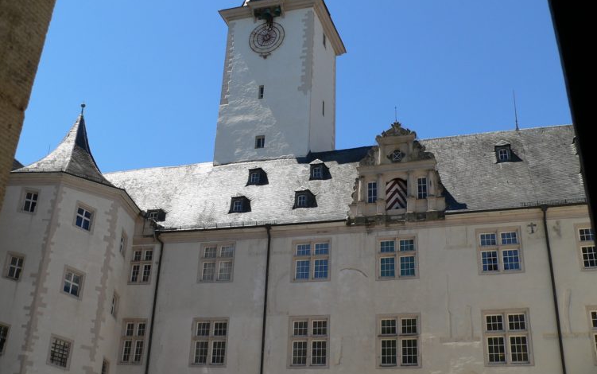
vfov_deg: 32.7
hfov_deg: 50.4
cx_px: 293
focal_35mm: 39
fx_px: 635
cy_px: 149
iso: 80
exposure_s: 1/640
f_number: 4
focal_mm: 6
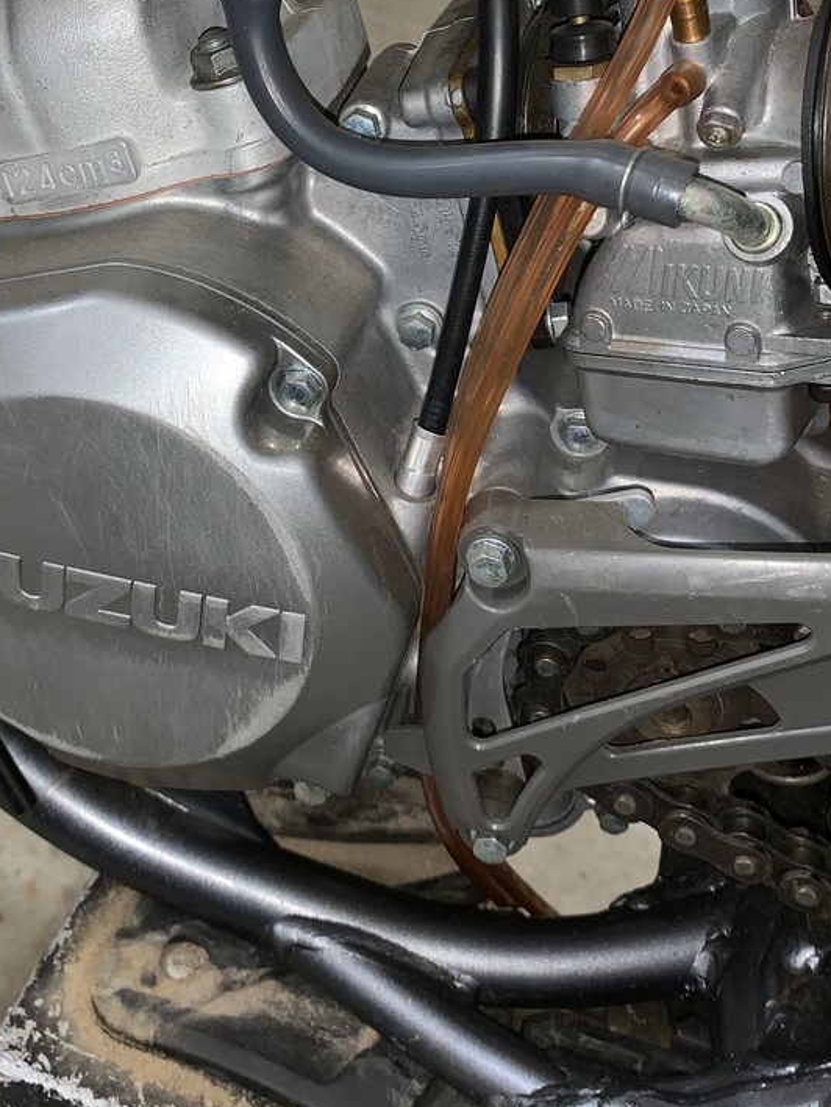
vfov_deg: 41.9
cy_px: 301
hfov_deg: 32.7
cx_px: 314
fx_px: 1408
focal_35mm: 44
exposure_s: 1/9
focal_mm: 4.25
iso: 25
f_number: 1.8
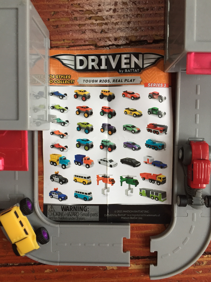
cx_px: 106
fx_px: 236
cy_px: 141
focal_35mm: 29
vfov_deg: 61.7
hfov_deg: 48.2
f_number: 2.2
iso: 100
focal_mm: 4.15
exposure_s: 1/30
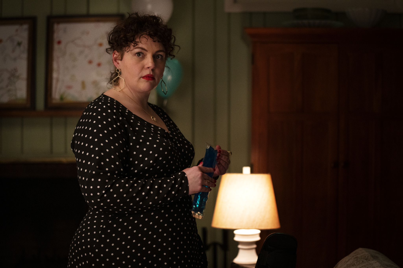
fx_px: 784
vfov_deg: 19.5
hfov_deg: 28.8
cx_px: 202
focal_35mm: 70
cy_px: 134
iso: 2500
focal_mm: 70
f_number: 2.8
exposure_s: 1/80
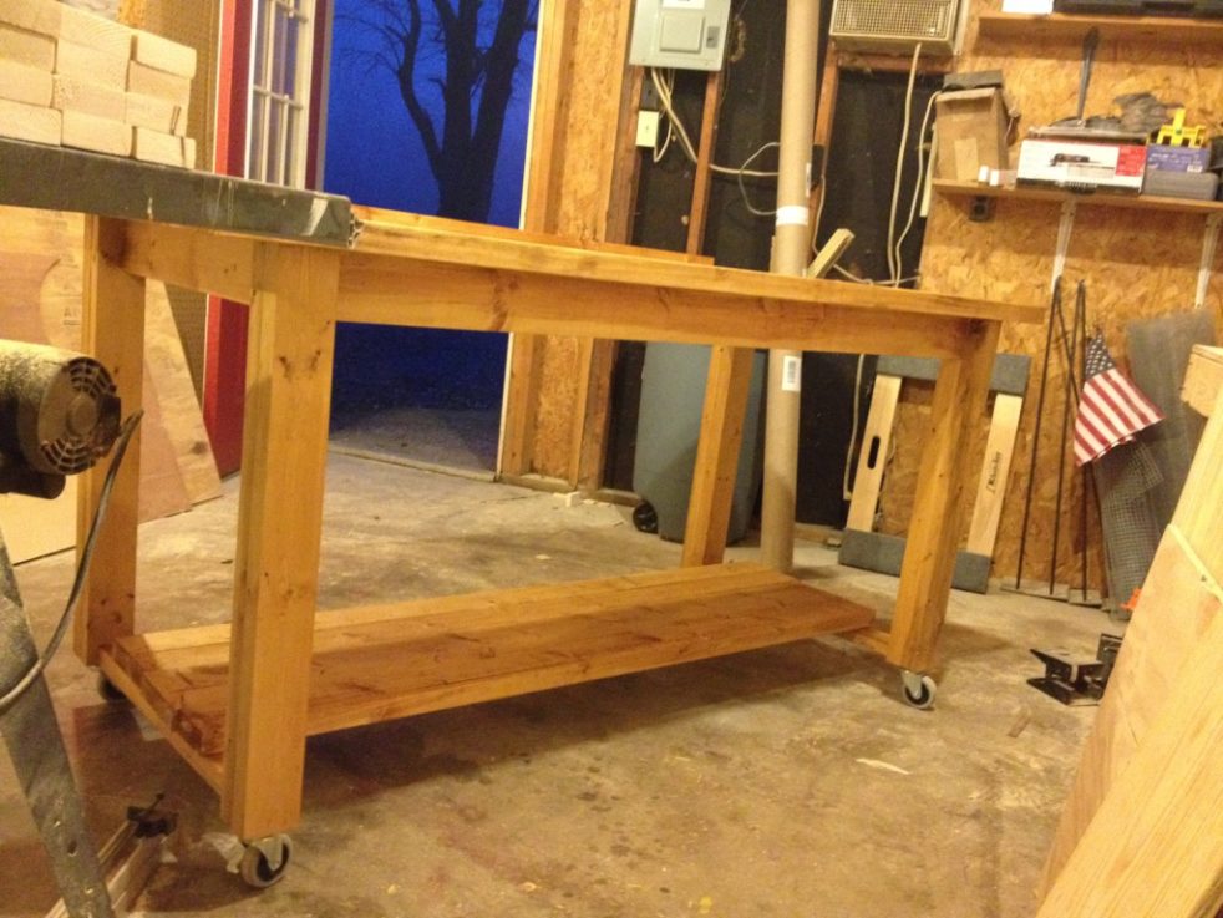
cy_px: 459
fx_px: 1237
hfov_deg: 52.6
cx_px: 612
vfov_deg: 40.7
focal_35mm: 35
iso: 640
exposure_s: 1/15
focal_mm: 4.28
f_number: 2.4
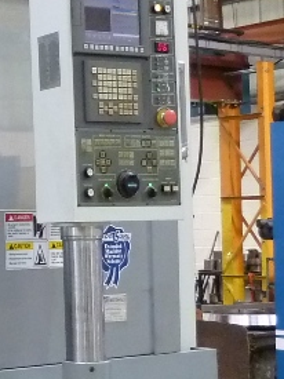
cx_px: -281
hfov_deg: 13.6
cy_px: 211
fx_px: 1018
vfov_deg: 21.1
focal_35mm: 93
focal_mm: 4.1
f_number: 3.3
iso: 400
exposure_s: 1/15
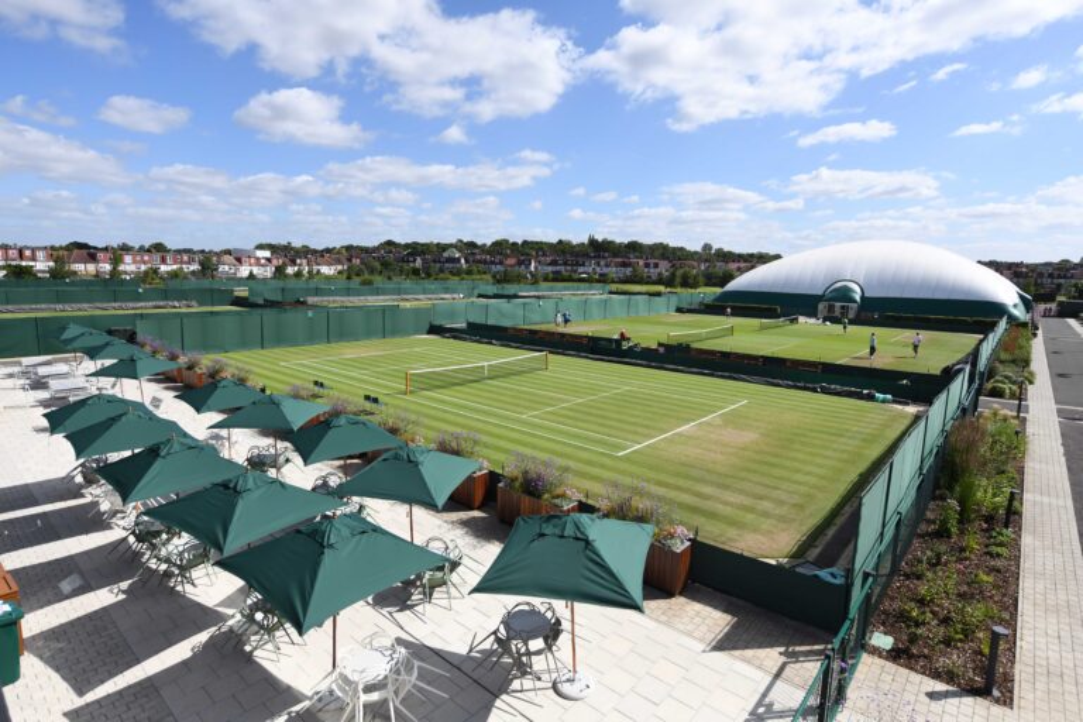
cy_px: 361
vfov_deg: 64.6
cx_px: 542
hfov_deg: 86.9
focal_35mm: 19
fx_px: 572
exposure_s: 1/8000
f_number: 4.5
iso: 640
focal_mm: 19
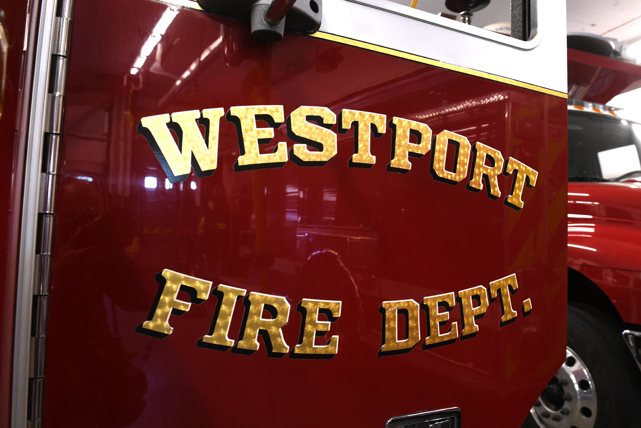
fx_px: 463
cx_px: 320
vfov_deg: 49.6
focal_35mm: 26
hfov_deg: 69.4
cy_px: 214
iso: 1600
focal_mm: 26
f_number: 3.5
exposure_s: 1/20
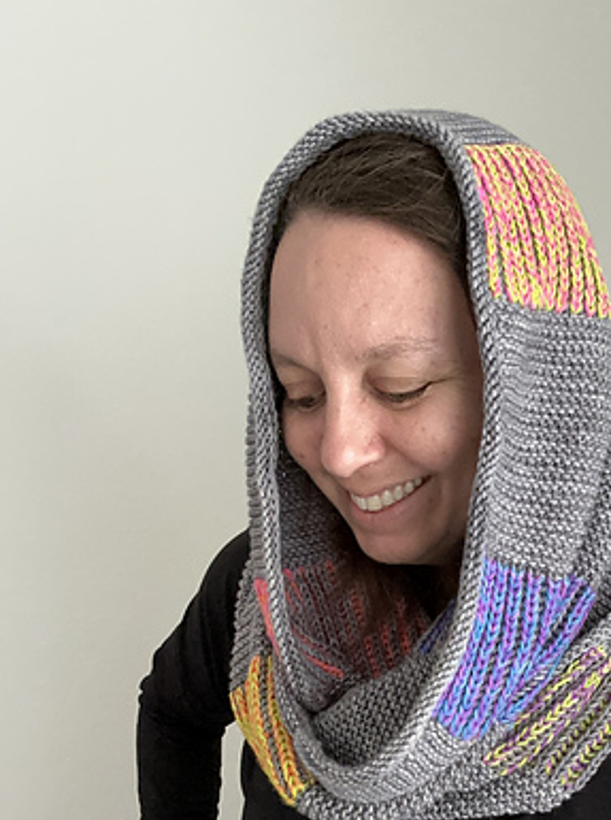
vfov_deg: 47.4
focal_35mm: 39
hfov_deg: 36.6
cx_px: 365
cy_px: 526
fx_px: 921
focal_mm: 2.69
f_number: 1.9
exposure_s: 1/30
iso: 400
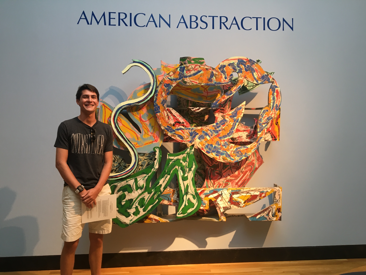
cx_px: 183
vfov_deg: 48.2
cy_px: 138
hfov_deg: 61.7
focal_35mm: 29
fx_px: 307
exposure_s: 1/30
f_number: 2.2
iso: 64
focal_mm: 4.15
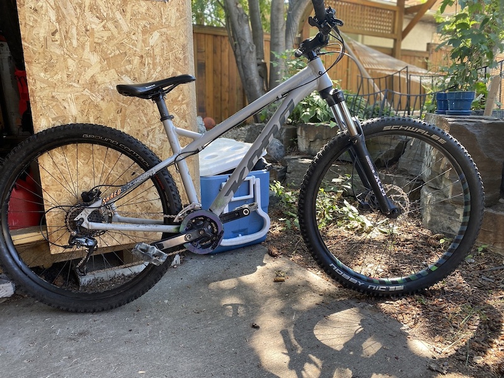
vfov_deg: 53.1
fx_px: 379
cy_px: 189
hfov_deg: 67.3
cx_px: 252
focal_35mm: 26
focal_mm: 4.25
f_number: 1.8
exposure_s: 1/122
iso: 80
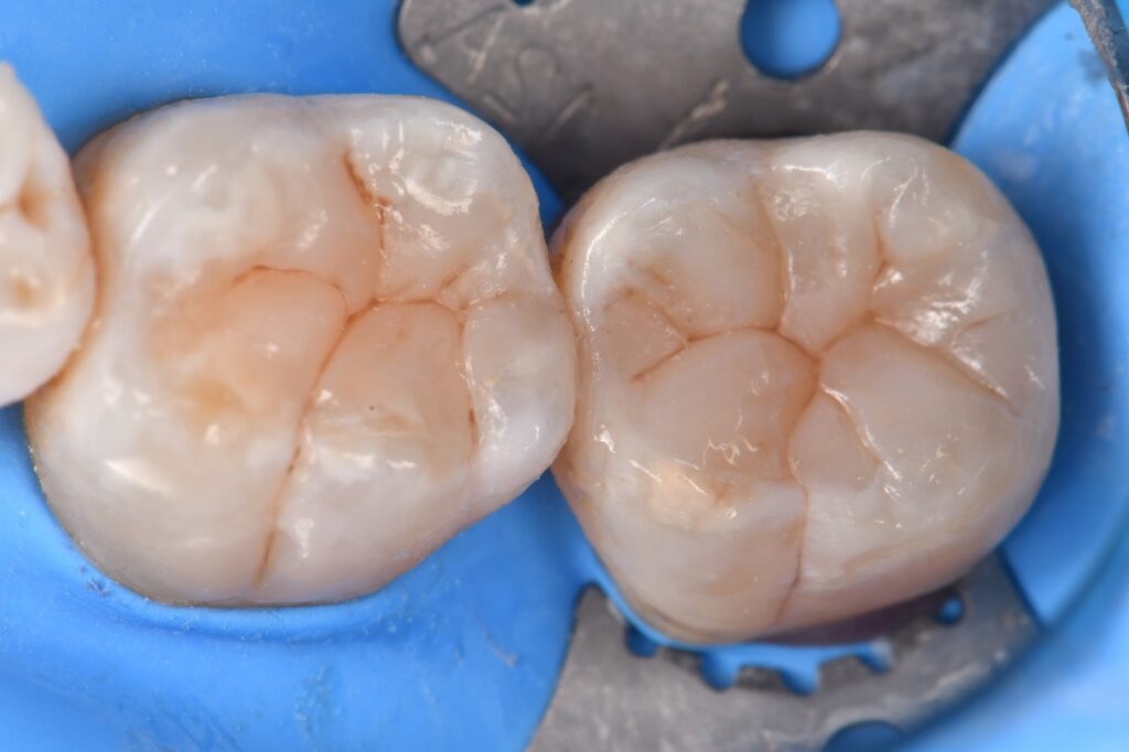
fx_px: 4922
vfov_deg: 8.7
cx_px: 564
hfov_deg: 13.1
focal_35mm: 157
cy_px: 376
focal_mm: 105
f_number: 32
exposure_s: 1/160
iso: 200
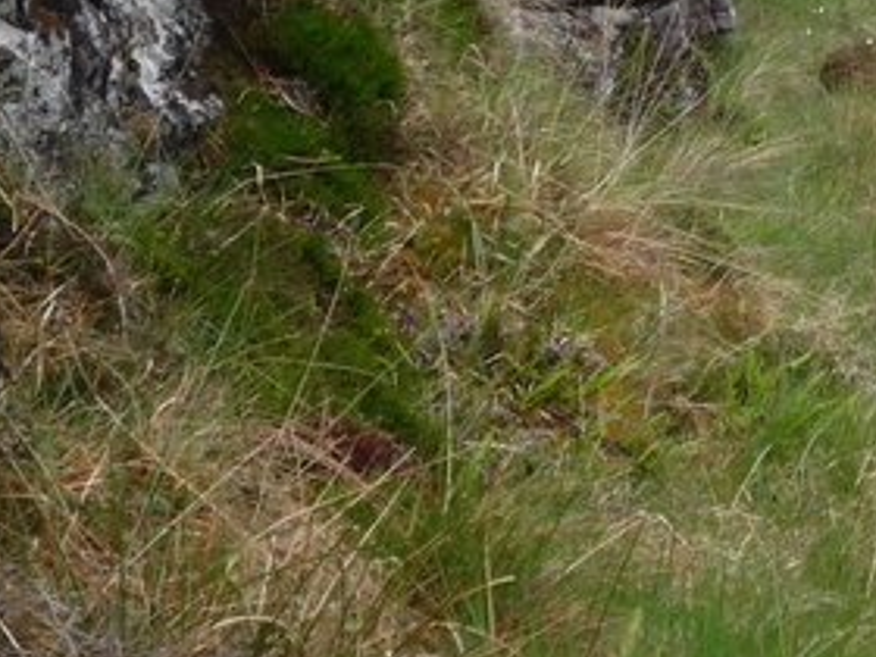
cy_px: -27
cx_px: 1151
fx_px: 4201
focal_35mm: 166
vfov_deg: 8.9
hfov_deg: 11.6
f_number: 4.3
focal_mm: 8.3
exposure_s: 1/640
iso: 100
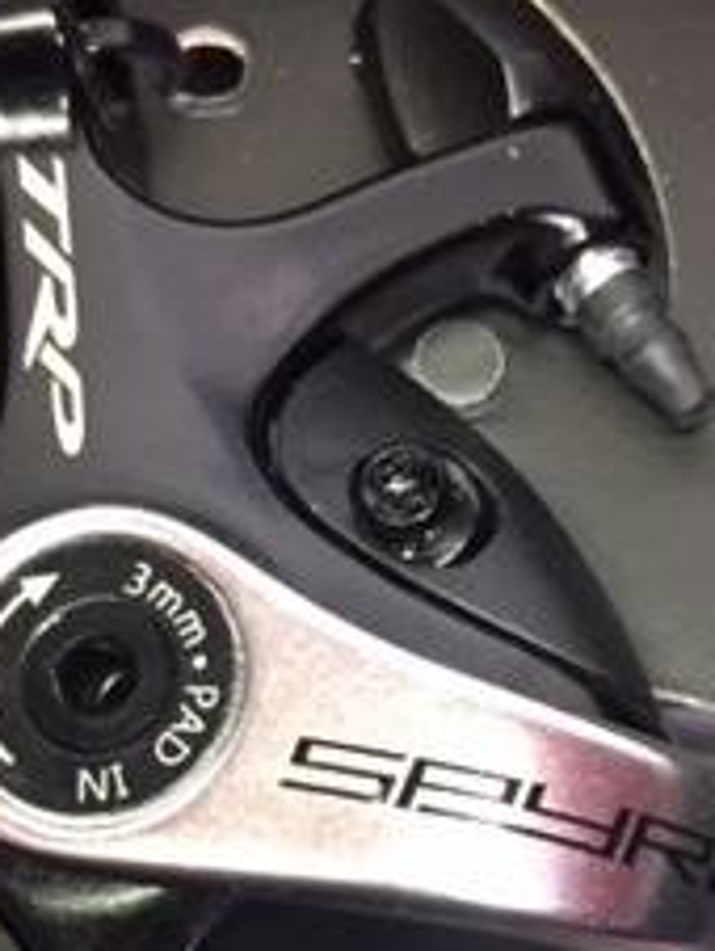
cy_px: 736
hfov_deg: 17.9
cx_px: 547
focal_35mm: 82
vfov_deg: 23.5
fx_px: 2254
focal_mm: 4.15
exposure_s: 1/20
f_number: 2.2
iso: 250
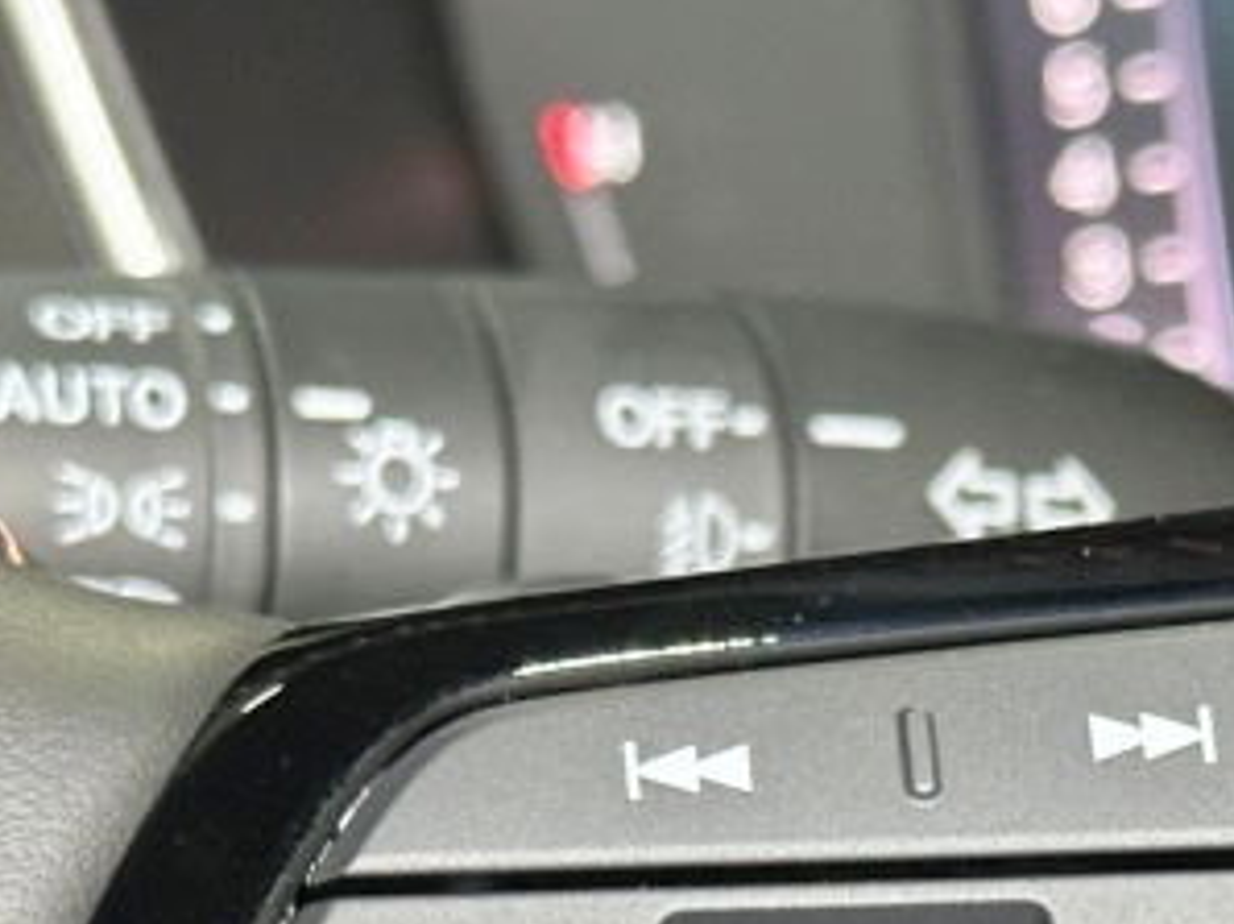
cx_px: 857
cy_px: 1110
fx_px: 5877
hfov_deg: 12.0
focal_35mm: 165
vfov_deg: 8.9
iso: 320
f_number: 1.78
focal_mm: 6.86
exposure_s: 1/40
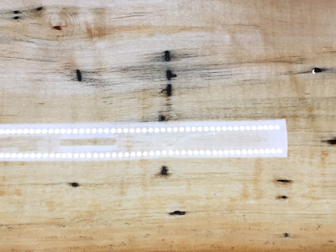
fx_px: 514
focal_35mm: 53
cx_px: 139
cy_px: 97
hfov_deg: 36.1
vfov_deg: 27.4
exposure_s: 1/30
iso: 32
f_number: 2.2
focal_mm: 4.15
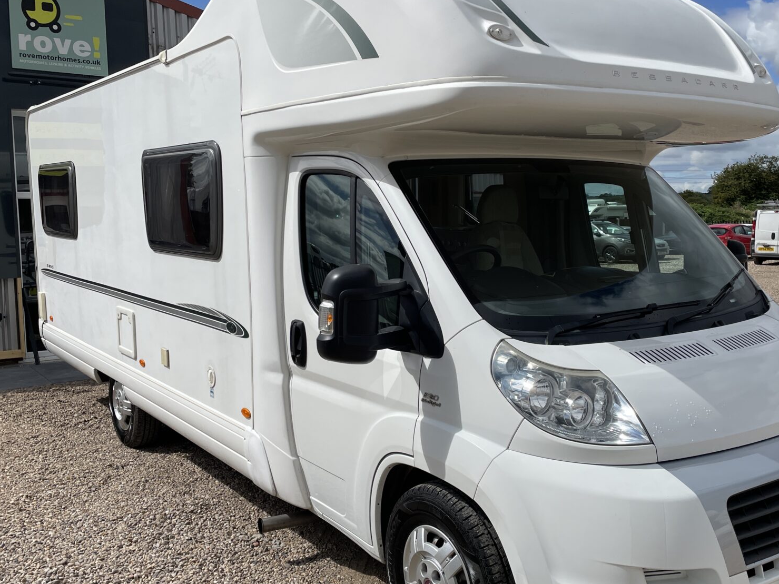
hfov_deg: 51.2
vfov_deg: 39.6
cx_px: 437
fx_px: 810
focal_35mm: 36
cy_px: 305
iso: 32
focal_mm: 4.2
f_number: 1.6
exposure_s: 1/8403
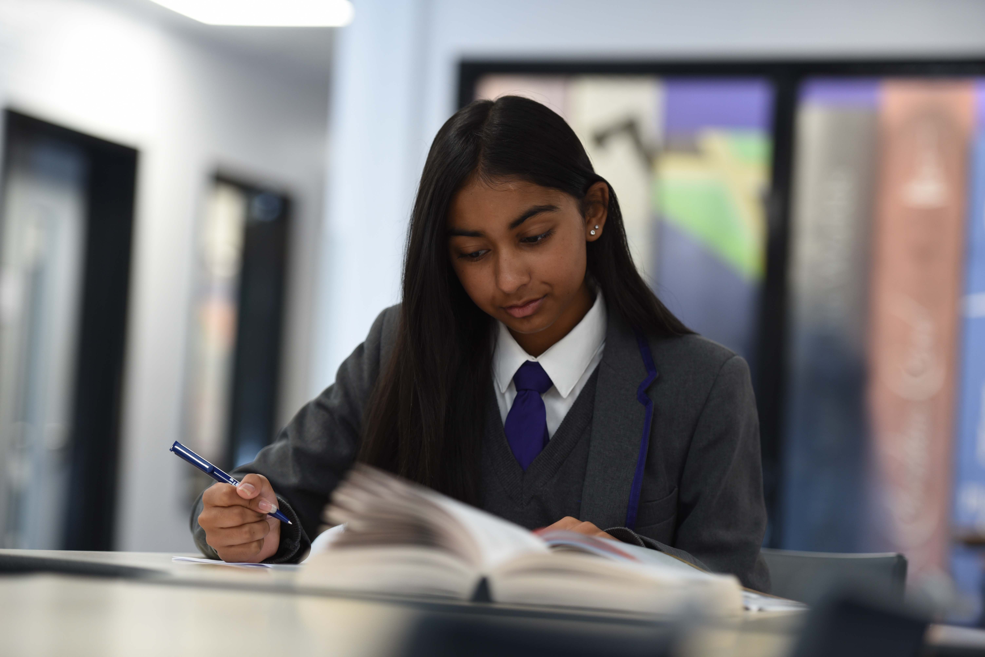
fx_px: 3065
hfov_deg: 18.3
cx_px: 492
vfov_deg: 12.2
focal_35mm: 112
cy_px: 328
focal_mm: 112
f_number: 3.2
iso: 640
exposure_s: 1/80
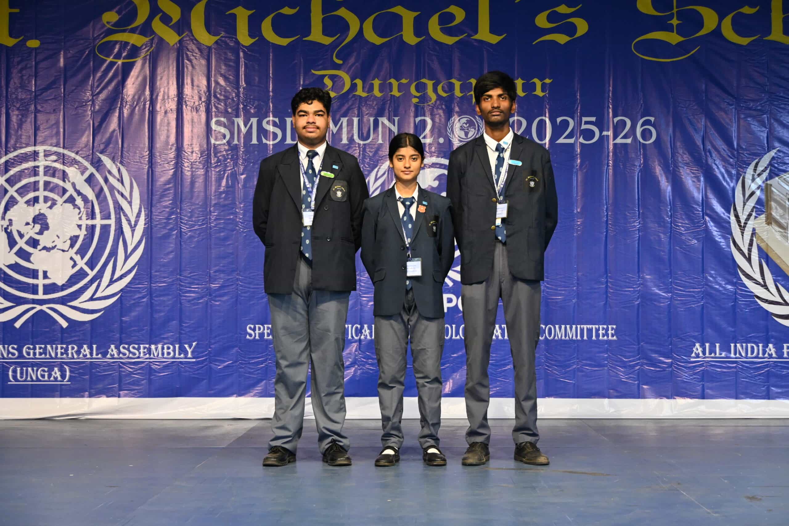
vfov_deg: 23.2
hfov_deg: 34.2
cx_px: 394
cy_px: 263
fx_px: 1282
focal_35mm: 58
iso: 2000
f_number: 4.5
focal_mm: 39
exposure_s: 1/125
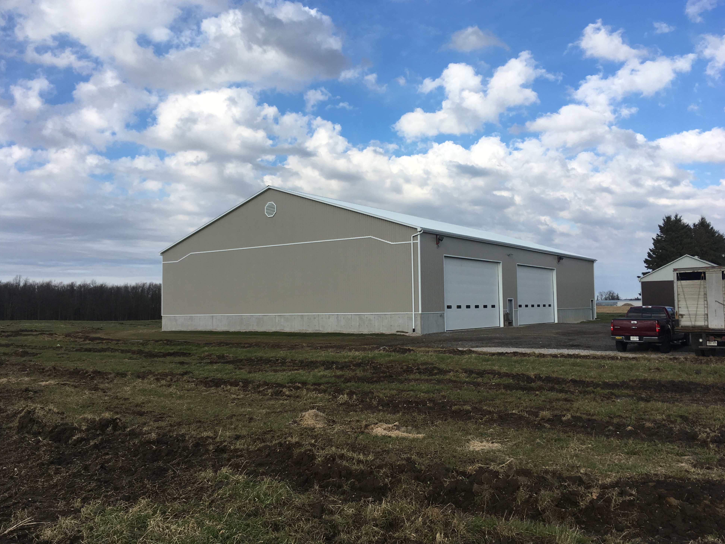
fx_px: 628
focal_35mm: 30
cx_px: 367
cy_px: 266
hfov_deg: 60.0
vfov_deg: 46.8
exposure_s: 1/1508
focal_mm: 4.15
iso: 25
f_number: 2.2
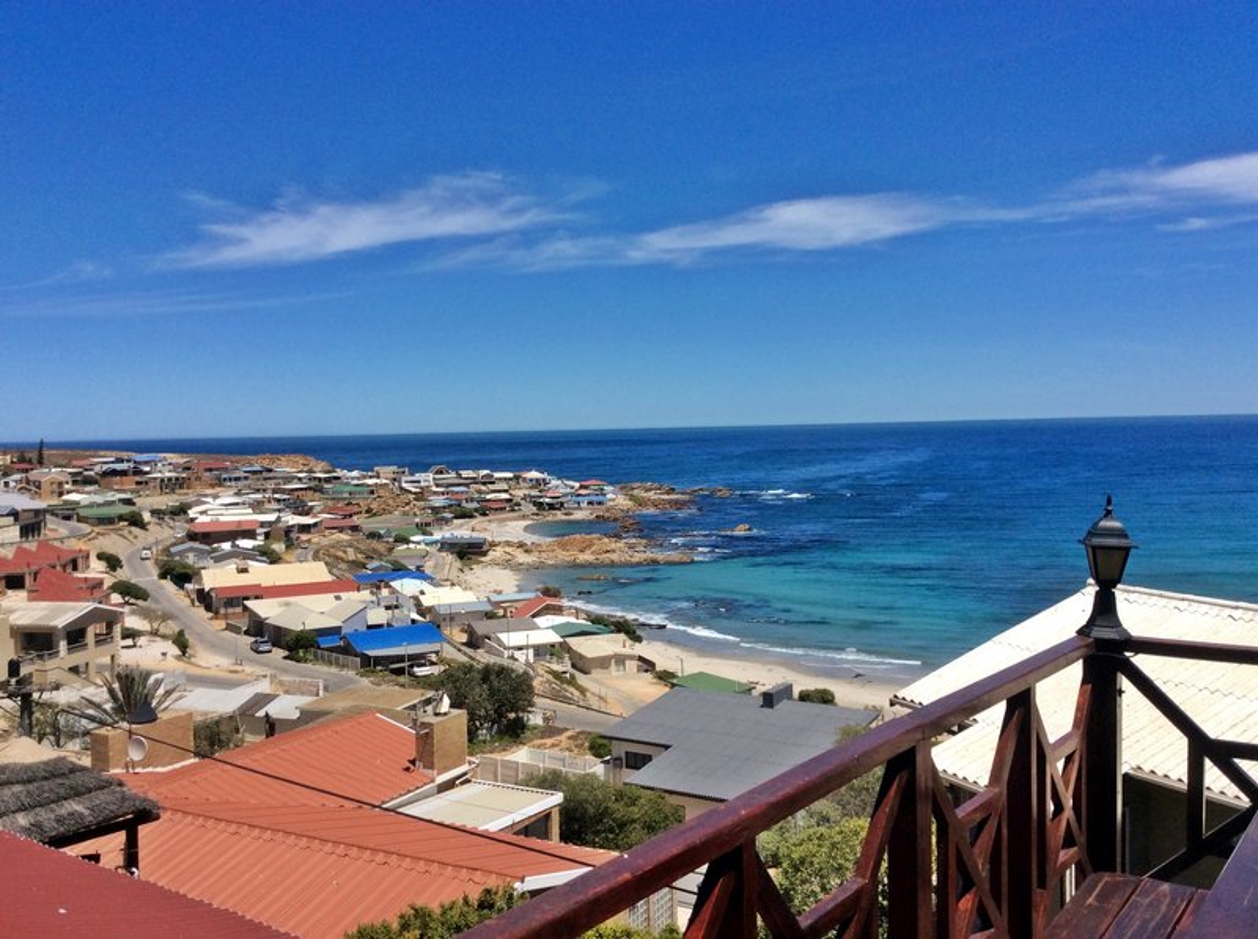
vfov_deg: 44.0
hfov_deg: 56.9
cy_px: 470
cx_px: 629
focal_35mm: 32
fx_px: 1161
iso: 32
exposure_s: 1/2387
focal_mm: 3.3
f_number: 2.4
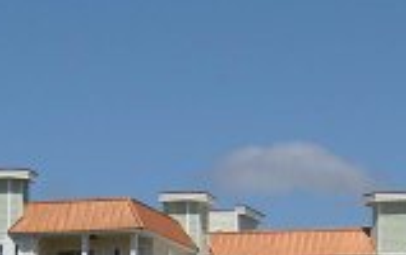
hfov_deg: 12.4
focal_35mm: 165
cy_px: 506
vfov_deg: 7.6
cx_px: -56
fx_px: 1833
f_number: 11
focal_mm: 23
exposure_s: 1/500
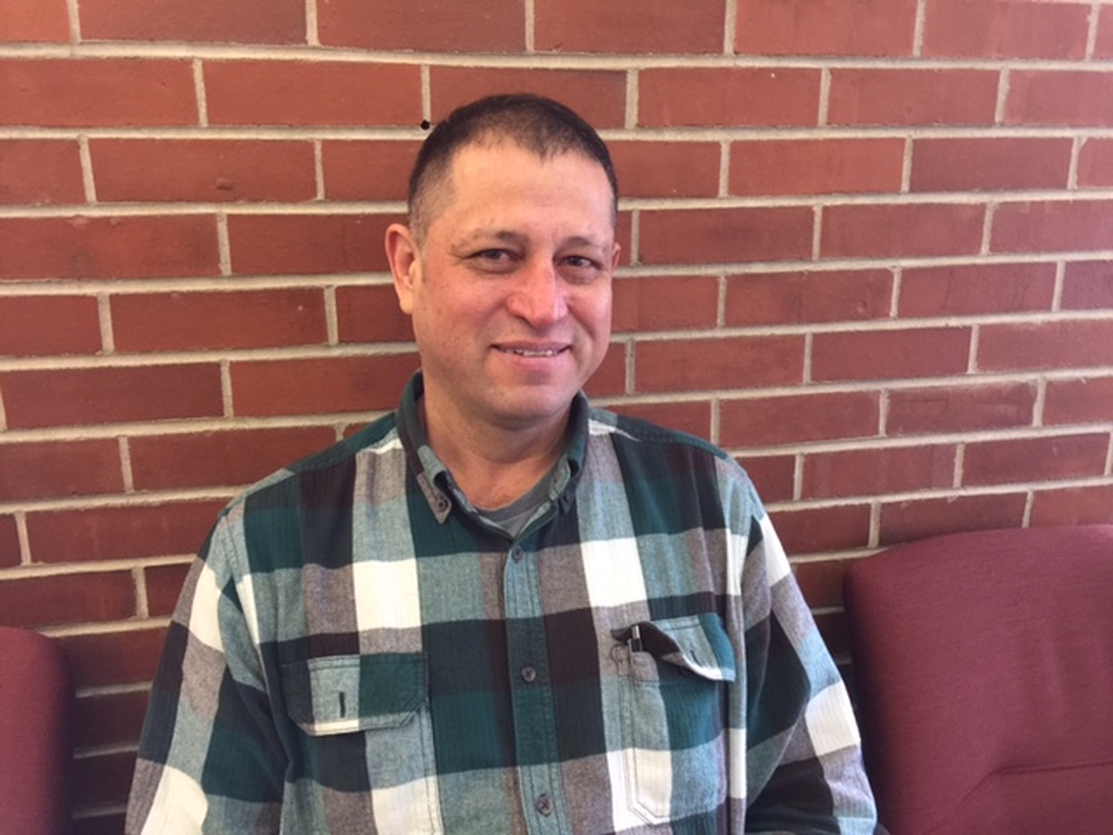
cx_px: 556
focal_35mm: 29
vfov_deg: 48.2
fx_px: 932
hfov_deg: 61.7
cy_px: 418
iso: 100
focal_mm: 4.15
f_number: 2.2
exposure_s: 1/15
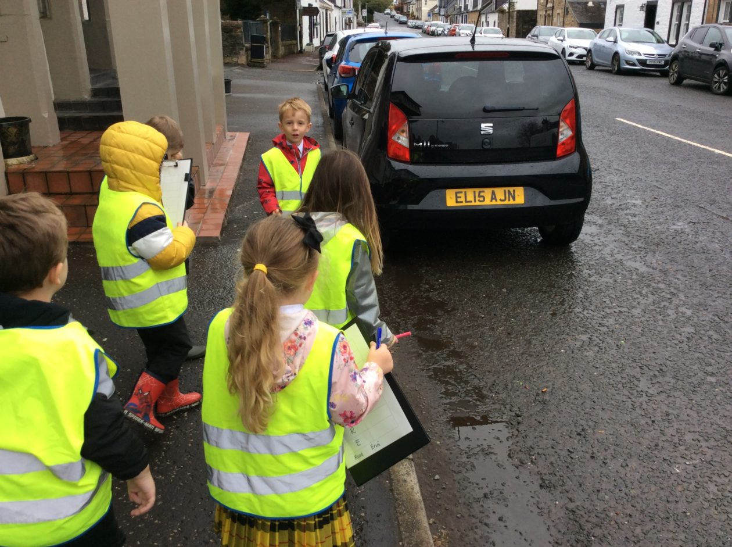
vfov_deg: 44.1
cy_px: 274
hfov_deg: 56.9
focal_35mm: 32
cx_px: 366
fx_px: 676
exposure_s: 1/259
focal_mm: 3.3
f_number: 2.4
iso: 32
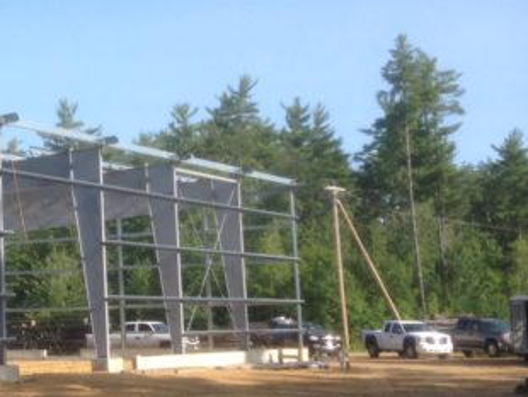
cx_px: 14
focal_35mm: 96
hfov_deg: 19.9
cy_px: 104
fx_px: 1465
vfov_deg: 15.4
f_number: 2.4
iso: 50
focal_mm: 4.28
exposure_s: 1/890
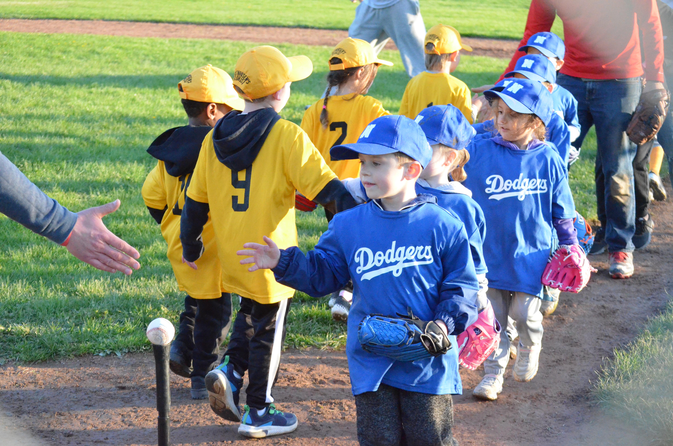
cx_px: 336
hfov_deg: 24.7
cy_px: 223
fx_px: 1539
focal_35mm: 82
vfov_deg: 16.5
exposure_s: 1/2000
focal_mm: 55
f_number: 8
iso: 6400
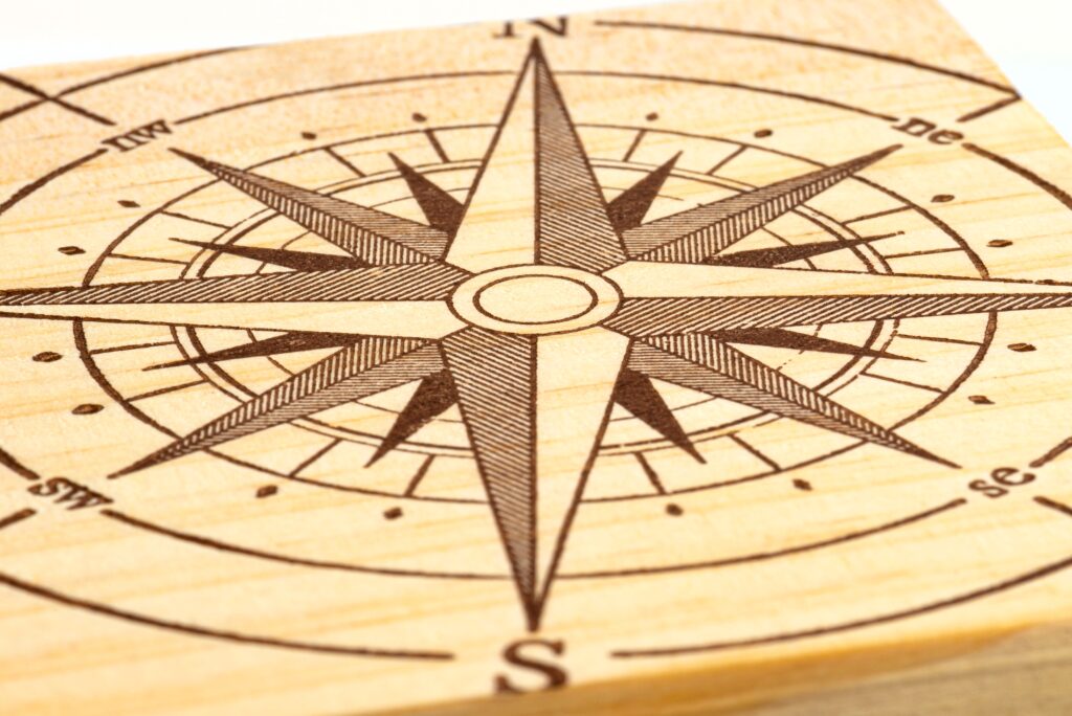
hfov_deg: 20.4
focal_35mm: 100
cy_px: 358
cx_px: 536
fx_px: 2979
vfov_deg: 13.7
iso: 50
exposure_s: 1/1.67
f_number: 32
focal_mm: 100
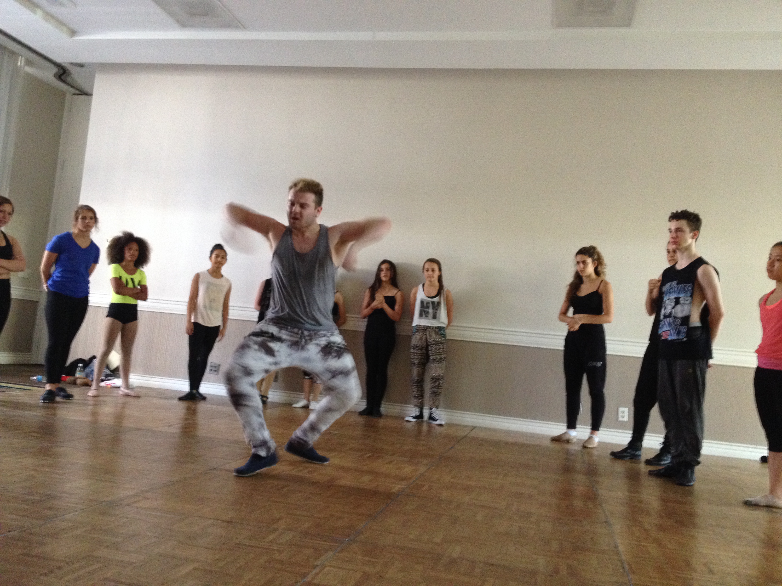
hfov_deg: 52.6
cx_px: 391
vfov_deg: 40.7
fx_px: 791
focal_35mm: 35
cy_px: 293
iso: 320
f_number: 2.4
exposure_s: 1/20
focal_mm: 4.28
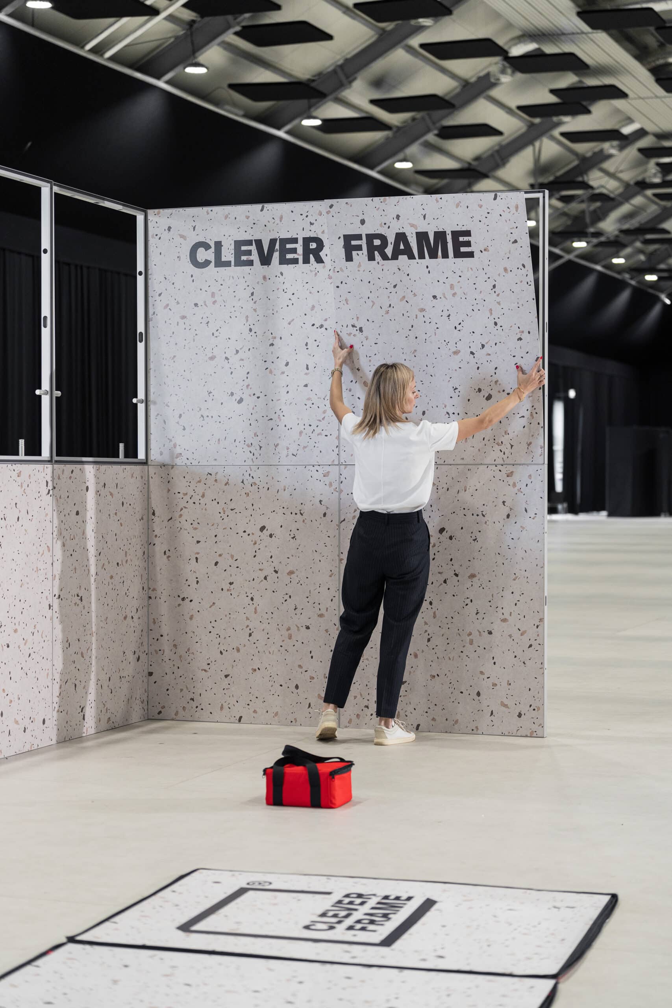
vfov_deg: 28.8
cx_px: 336
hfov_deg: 19.5
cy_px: 504
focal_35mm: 70
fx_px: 1960
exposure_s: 1/250
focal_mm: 70
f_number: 2.8
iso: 800
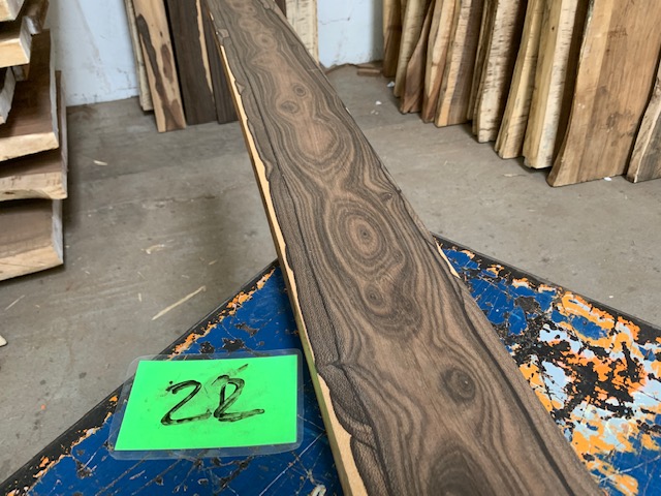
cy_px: 248
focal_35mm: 26
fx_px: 496
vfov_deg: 53.1
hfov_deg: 67.3
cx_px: 330
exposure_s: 1/60
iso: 200
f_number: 1.8
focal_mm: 4.25
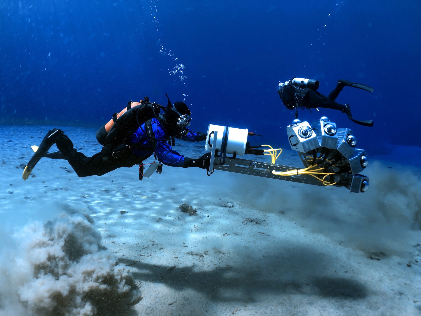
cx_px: 210
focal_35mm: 28
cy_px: 158
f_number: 1.8
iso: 32
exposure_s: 1/120
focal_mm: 4
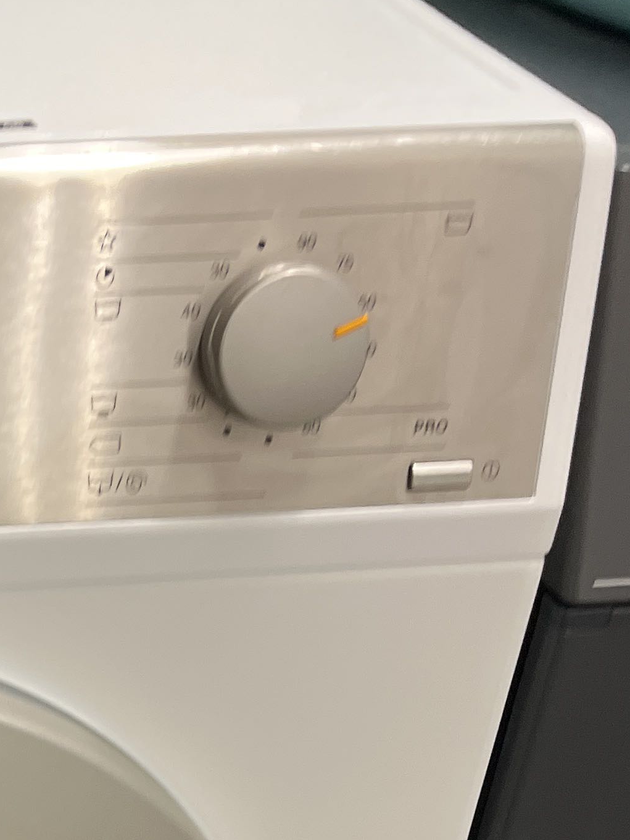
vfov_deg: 23.7
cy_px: 925
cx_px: -245
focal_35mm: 77
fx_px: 1868
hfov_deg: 17.6
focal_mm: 5.1
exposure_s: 1/50
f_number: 1.6
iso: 125
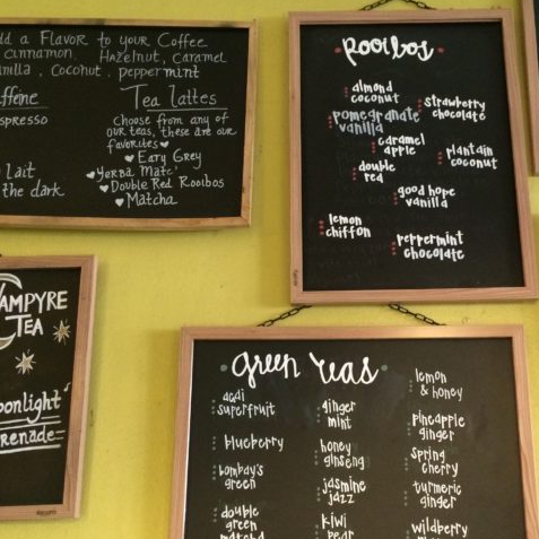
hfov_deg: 38.7
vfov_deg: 39.2
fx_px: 758
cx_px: 362
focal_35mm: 43
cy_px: 287
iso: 320
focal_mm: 4.15
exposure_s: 1/15
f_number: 2.2
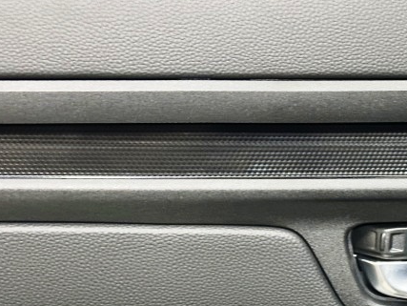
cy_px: 365
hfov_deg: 16.6
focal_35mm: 115
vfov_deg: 12.6
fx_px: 1353
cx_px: 437
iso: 640
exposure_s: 1/30
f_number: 1.78
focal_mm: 6.86
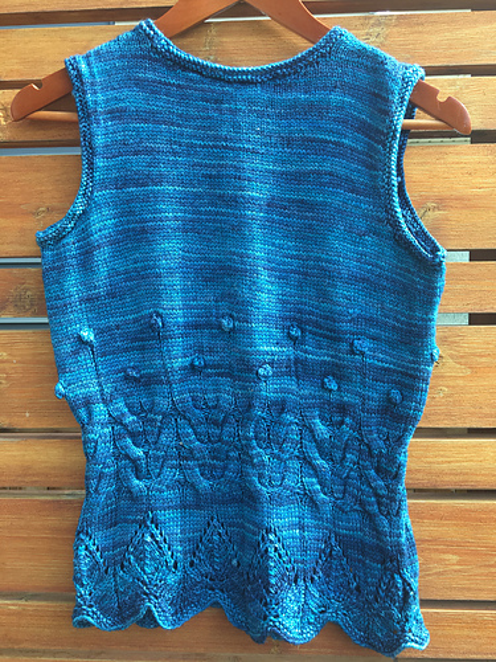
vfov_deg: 61.7
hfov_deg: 48.2
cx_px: 248
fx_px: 554
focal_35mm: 29
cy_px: 331
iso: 25
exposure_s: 1/120
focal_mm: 4.15
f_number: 2.2
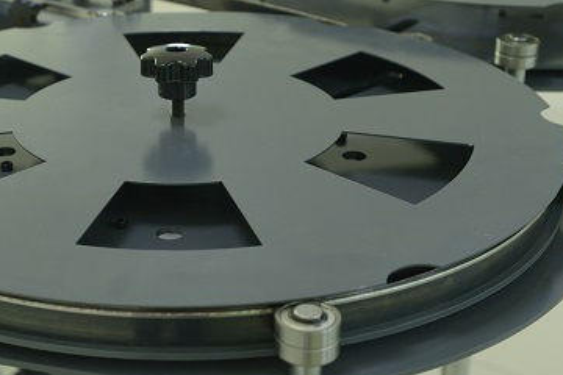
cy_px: 148
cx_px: 167
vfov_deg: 17.0
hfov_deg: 25.2
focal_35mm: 80
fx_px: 1251
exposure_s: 1/80
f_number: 5
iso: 2000
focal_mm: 48
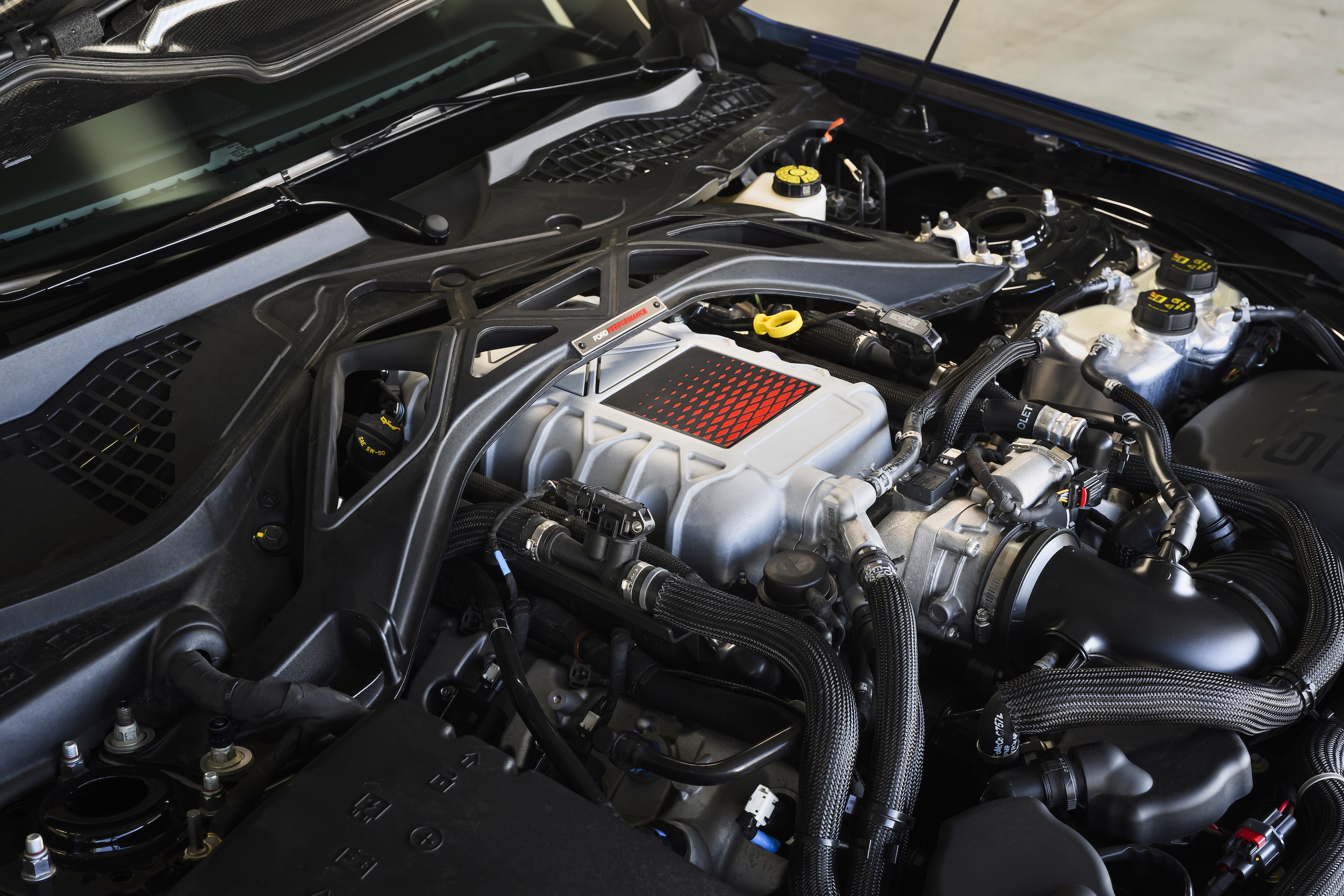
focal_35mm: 45
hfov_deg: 43.6
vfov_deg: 29.9
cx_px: 672
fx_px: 1680
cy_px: 448
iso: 1000
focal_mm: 45
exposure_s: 1/50
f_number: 8
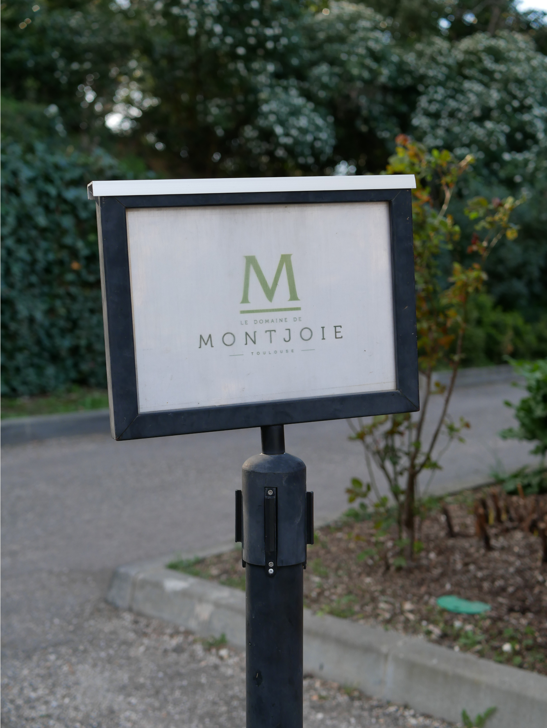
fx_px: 1053
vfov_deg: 38.2
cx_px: 274
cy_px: 364
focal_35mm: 50
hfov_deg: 29.1
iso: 200
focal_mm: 25
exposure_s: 1/400
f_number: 3.2
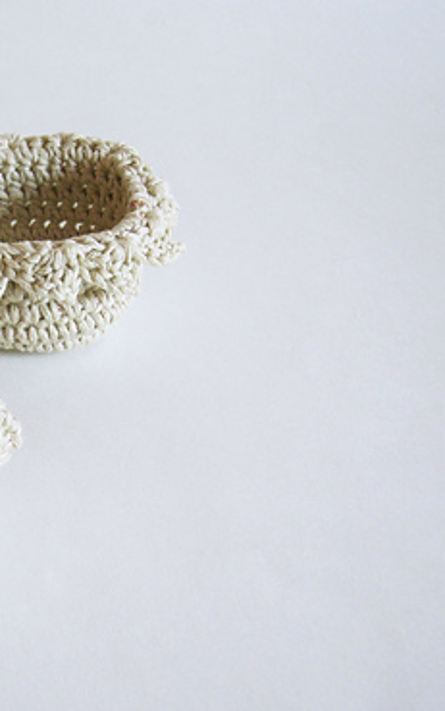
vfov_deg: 31.1
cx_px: 0
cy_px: 352
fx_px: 1279
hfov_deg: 19.2
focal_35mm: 66
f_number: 3.2
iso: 50
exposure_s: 1/31.4
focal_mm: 7.7
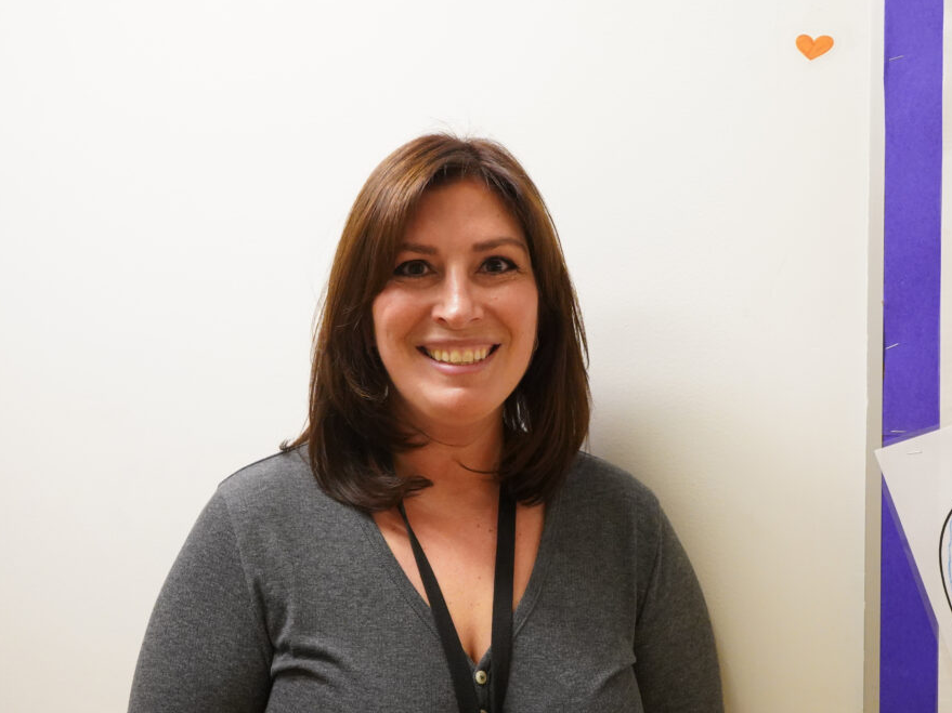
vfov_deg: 26.1
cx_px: 439
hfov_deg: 34.3
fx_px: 1540
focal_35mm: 56
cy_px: 355
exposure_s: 1/34
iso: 500
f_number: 1.4
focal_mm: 33
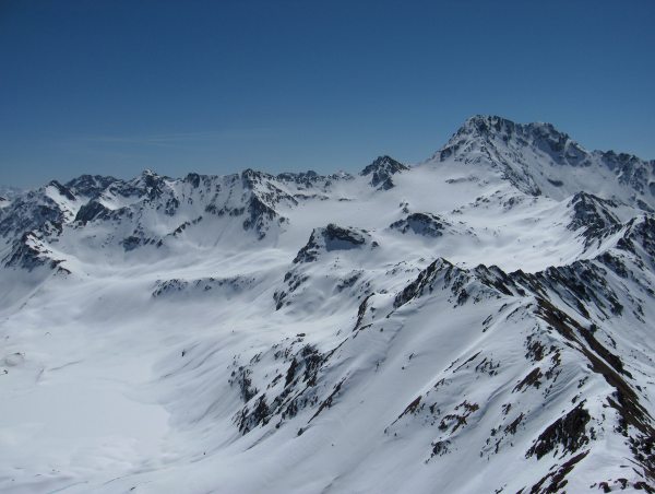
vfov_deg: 36.9
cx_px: 328
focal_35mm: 39
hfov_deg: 47.8
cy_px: 247
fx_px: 739
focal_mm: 8
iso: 100
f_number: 4.8
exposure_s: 1/2083
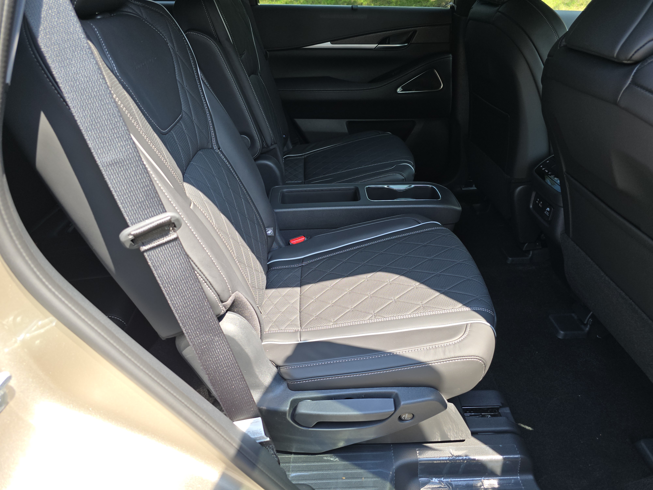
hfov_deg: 73.9
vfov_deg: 58.9
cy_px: 245
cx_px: 326
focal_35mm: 23
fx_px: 434
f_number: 1.7
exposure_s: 1/180
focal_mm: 6.3
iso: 25
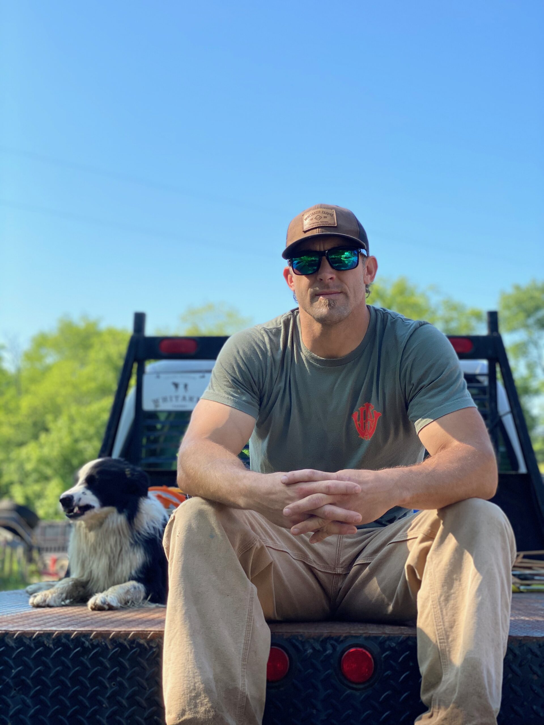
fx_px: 1090
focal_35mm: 52
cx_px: 272
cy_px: 362
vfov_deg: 36.8
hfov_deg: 28.0
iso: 20
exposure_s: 1/888
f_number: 2
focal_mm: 6
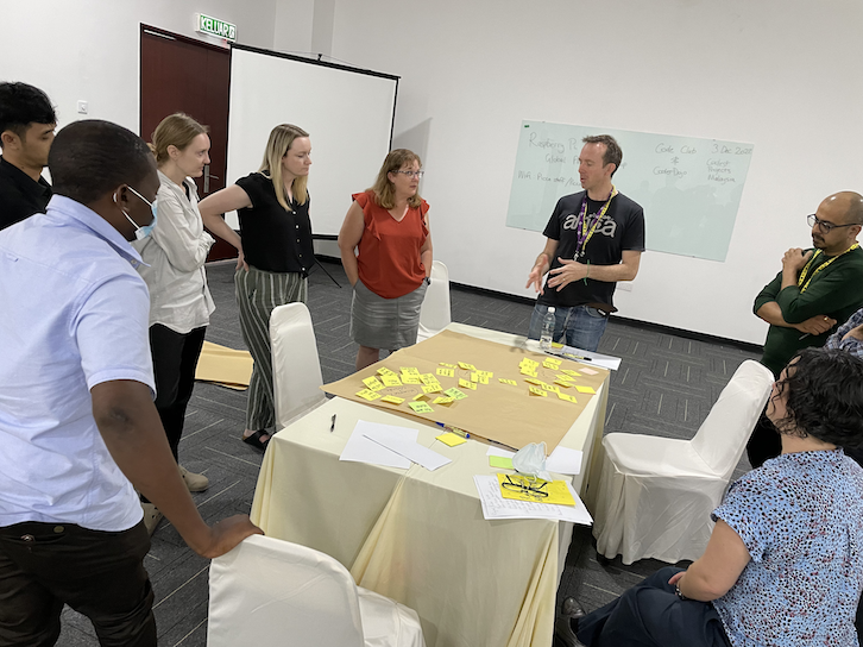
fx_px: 648
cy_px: 324
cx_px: 432
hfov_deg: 67.3
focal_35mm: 26
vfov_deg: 53.0
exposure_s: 1/50
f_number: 1.6
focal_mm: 4.2
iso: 200
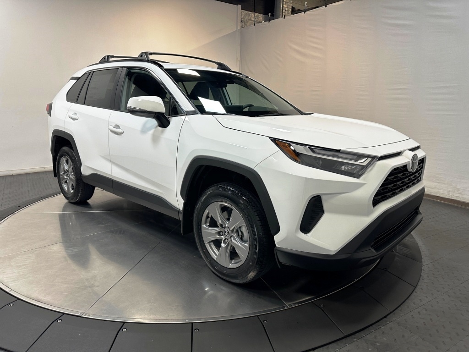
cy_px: 176
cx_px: 234
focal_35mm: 24
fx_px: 325
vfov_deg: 56.8
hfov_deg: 71.6
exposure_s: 1/60
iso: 160
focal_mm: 6.86
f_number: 1.78
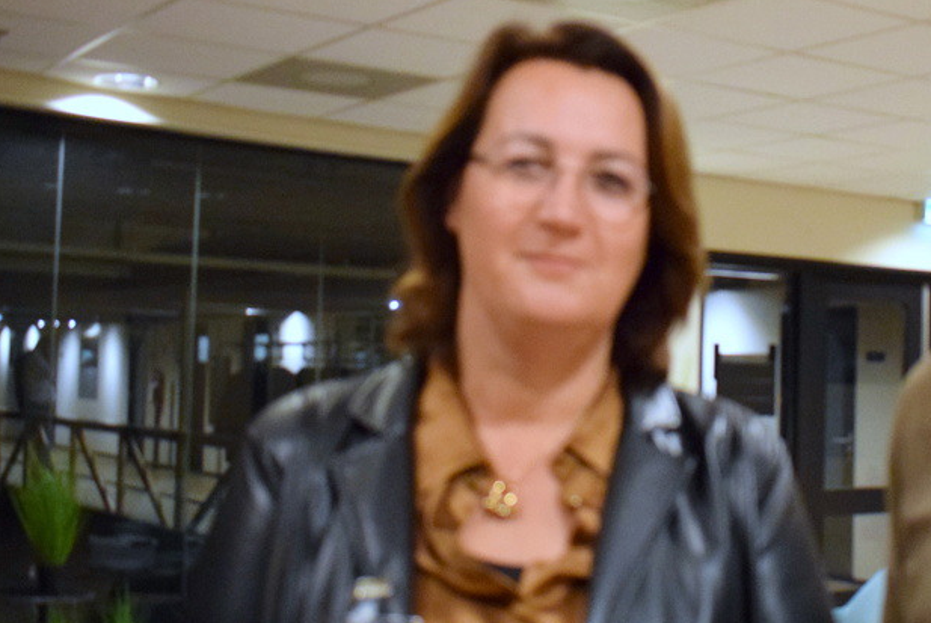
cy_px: 303
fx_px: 1450
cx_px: 717
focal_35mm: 56
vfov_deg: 24.3
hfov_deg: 34.7
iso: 3200
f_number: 3.5
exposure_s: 1/125
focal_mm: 18
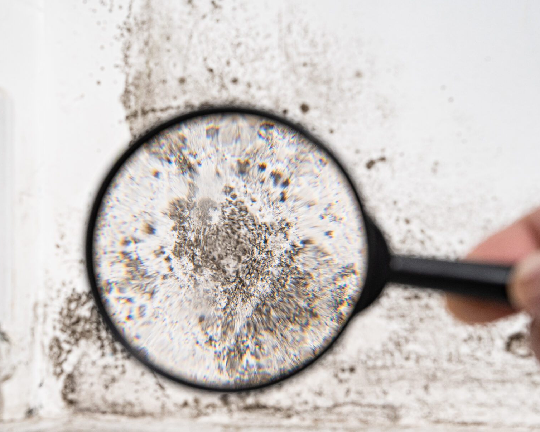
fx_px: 1039
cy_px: 244
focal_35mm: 65
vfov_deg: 23.5
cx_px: 226
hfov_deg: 29.1
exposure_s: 1/160
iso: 1000
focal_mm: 51
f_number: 11
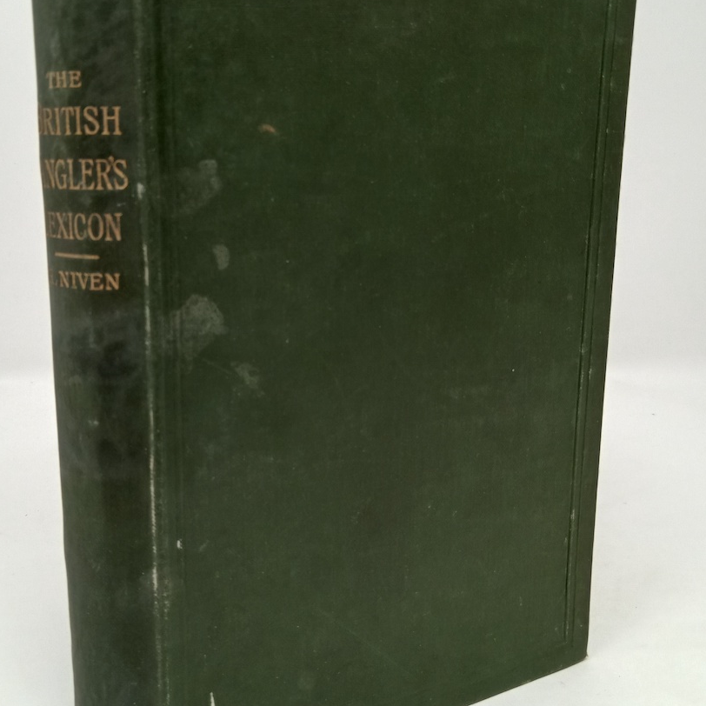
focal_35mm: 39
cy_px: 310
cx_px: 311
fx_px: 900
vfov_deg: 42.8
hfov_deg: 42.8
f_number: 2.2
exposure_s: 1/50
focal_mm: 3.46
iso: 148
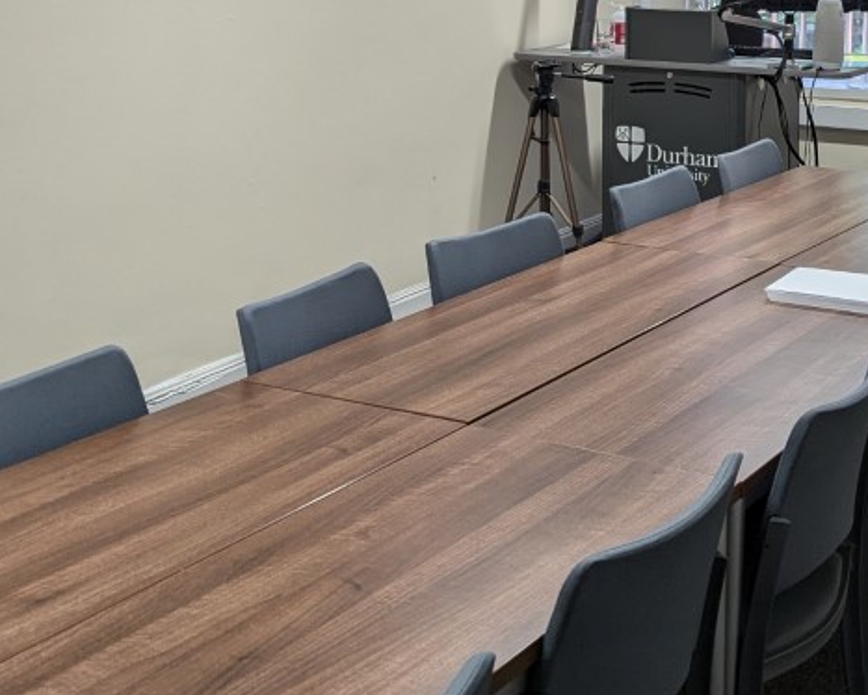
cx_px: 657
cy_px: 91
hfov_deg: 30.9
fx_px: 1542
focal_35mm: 60
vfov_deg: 24.8
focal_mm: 6.81
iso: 53
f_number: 1.85
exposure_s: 1/54.1
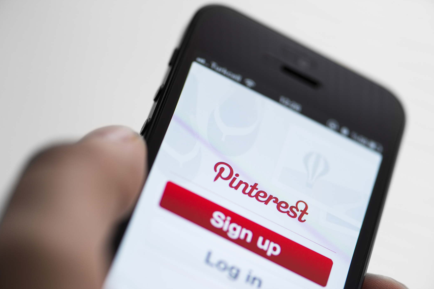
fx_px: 1278
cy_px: 145
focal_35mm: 106
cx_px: 217
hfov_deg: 19.3
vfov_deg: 12.9
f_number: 4
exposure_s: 1/80
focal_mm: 105
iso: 400
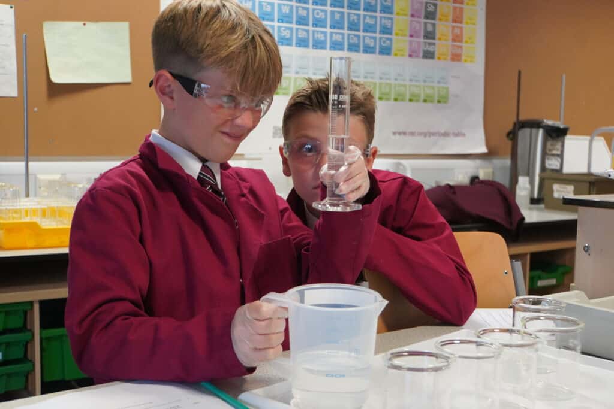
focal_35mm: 46
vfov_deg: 29.3
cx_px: 307
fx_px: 785
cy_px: 204
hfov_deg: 42.7
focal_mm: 31
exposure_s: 1/160
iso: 3200
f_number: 4
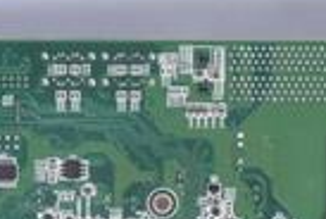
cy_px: 250
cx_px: 240
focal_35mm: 118
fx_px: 1071
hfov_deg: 17.2
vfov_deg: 11.5
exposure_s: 1/200
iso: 200
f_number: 14
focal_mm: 18
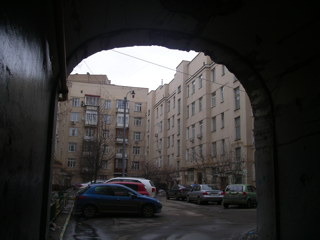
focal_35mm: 37
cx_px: 160
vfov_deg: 38.7
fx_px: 342
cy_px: 120
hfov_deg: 50.1
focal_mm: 7.8
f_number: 2.8
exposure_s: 1/160
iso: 64
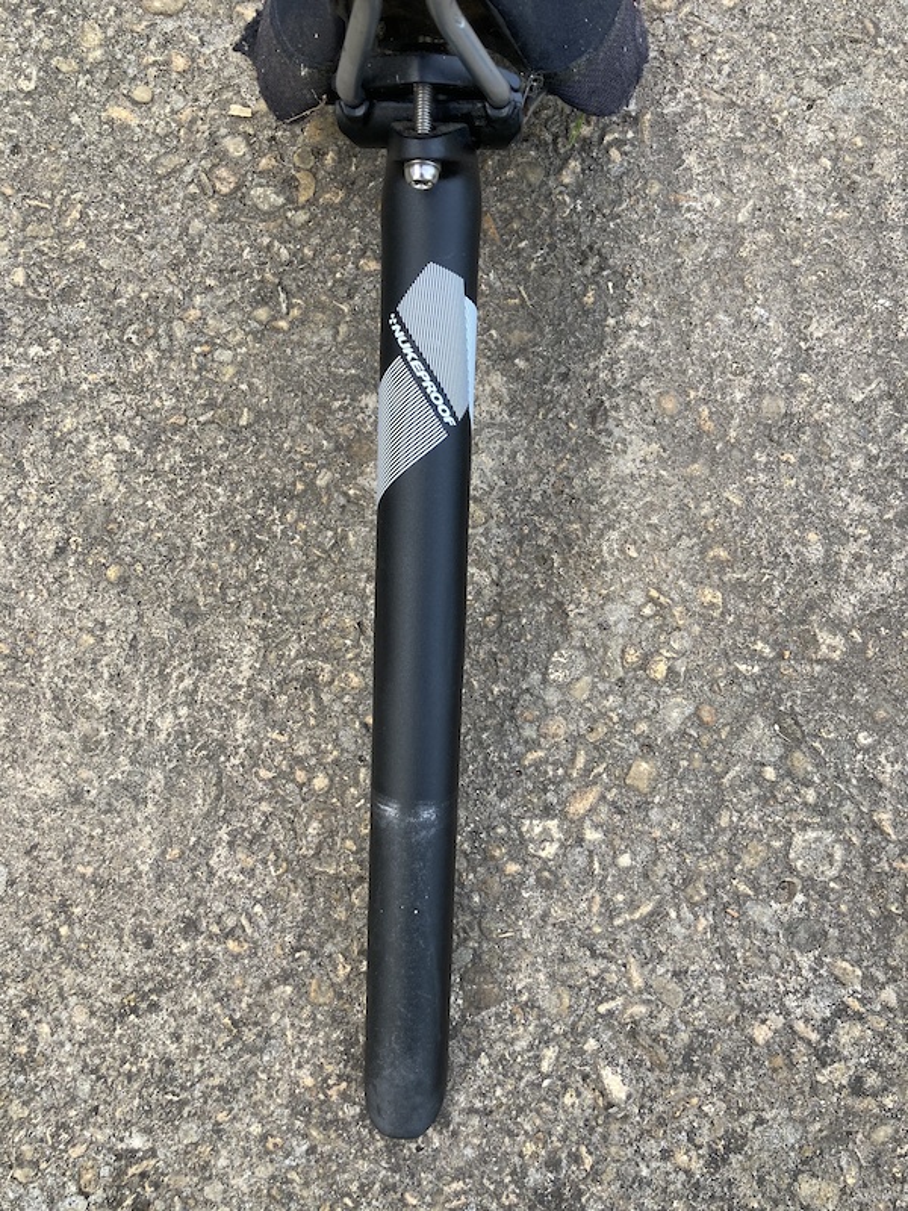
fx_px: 979
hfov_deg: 49.7
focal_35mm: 28
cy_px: 606
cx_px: 454
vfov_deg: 63.4
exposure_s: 1/121
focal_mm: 3.99
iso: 40
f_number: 1.8
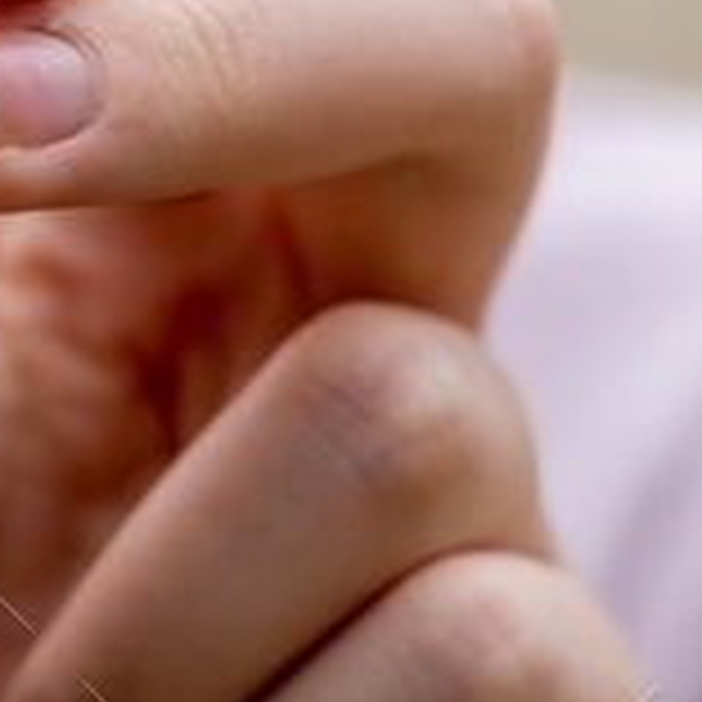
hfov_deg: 7.6
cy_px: -169
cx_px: -324
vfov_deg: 7.7
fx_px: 5162
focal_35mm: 225
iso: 250
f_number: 5.6
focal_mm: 70
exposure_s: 1/500
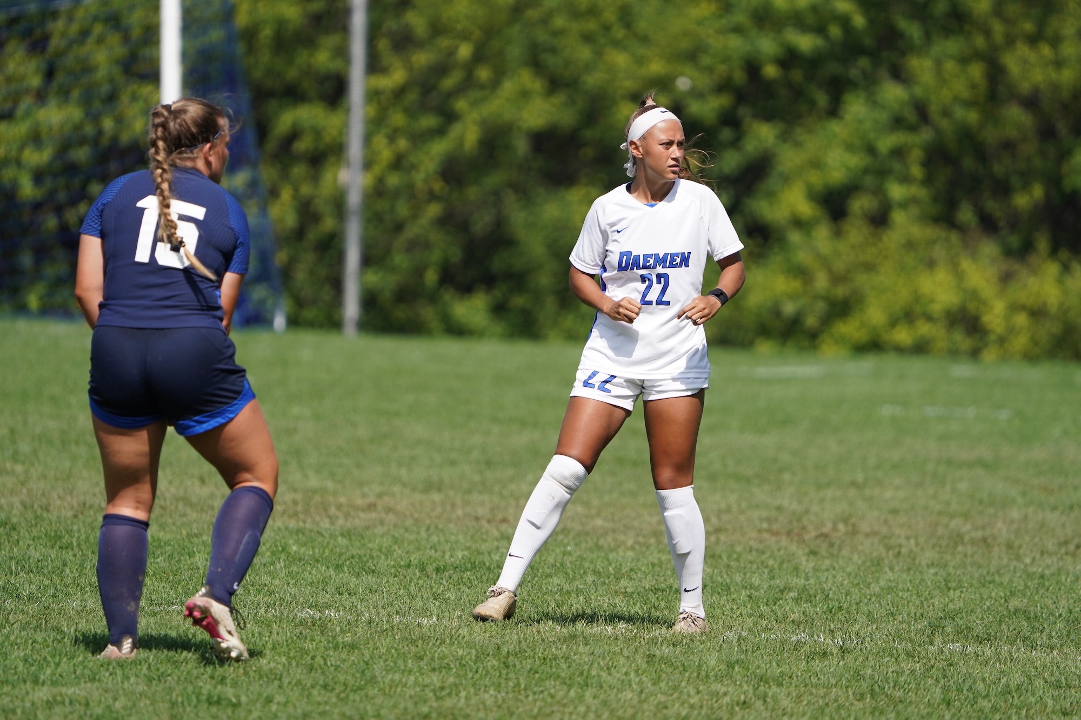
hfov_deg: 3.9
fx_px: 15882
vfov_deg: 2.6
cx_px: 540
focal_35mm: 529
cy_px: 360
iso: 400
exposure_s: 1/2000
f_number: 6.3
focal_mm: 529
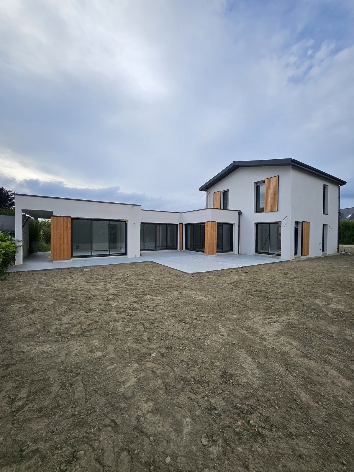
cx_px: 177
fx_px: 177
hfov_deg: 89.9
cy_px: 236
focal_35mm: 13
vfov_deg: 106.2
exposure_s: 1/1218
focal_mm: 1.7
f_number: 2.2
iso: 32
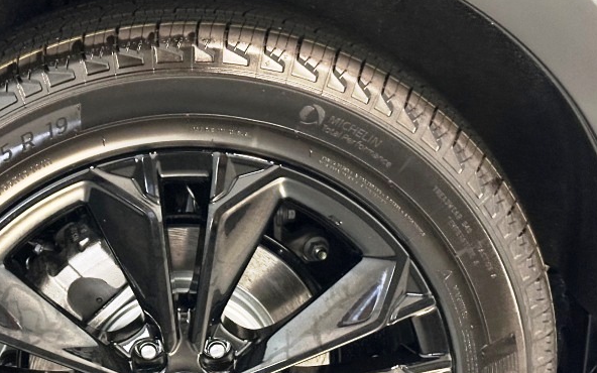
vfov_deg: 14.6
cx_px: 173
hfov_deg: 23.4
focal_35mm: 88
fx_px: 1432
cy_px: 366
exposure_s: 1/20
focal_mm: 6.86
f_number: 1.78
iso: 640
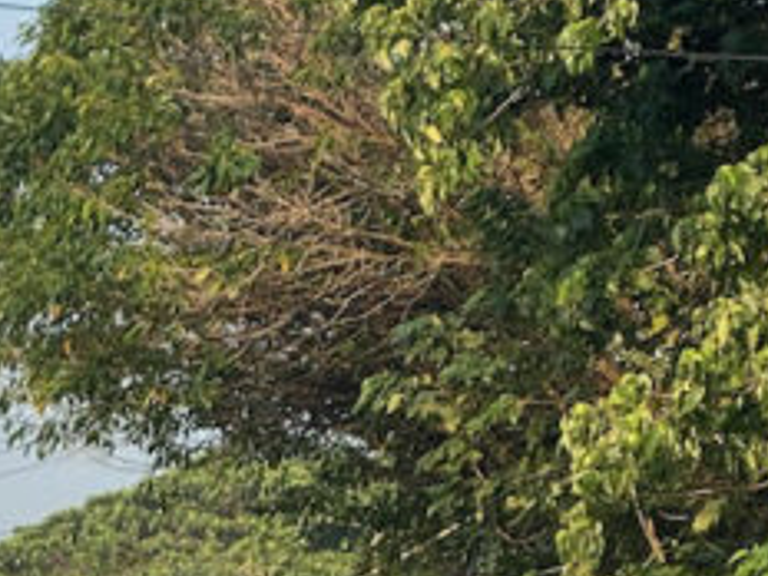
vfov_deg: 6.4
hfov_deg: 8.4
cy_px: 934
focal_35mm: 230
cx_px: -354
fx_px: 5103
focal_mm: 6
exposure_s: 1/675
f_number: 2
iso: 20
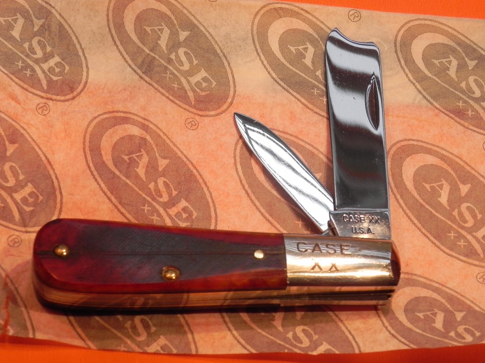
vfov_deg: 14.1
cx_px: 242
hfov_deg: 18.7
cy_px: 182
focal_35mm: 105
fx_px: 1471
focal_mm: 18.8
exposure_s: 1/288
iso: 160
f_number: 5.6
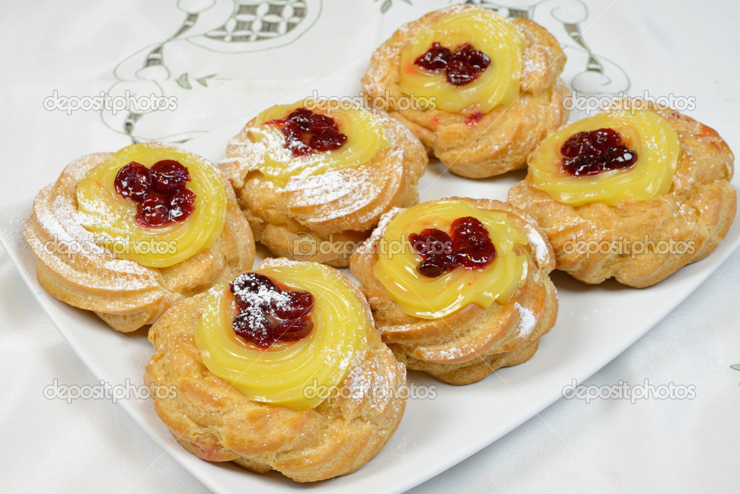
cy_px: 247
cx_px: 370
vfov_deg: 22.6
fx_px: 1234
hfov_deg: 33.4
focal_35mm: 60
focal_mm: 60
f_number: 13
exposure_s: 1/2
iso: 140
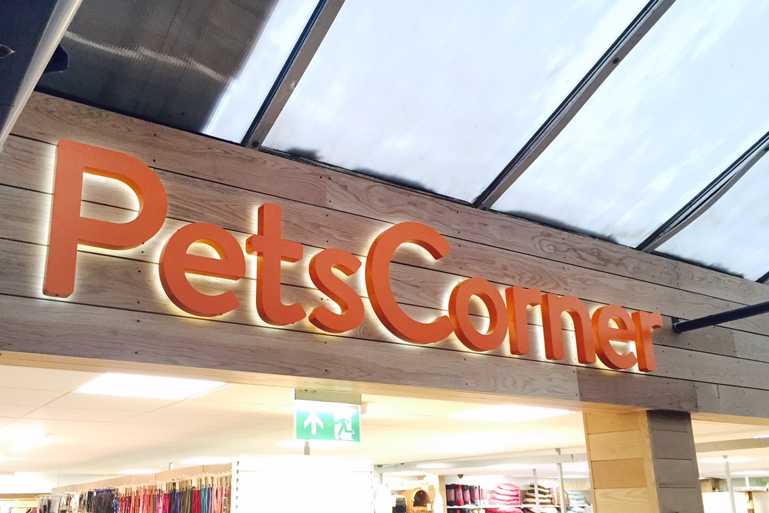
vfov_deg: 38.8
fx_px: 726
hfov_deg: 55.7
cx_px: 344
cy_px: 294
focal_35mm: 34
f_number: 2.2
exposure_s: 1/30
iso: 100
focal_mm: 4.15
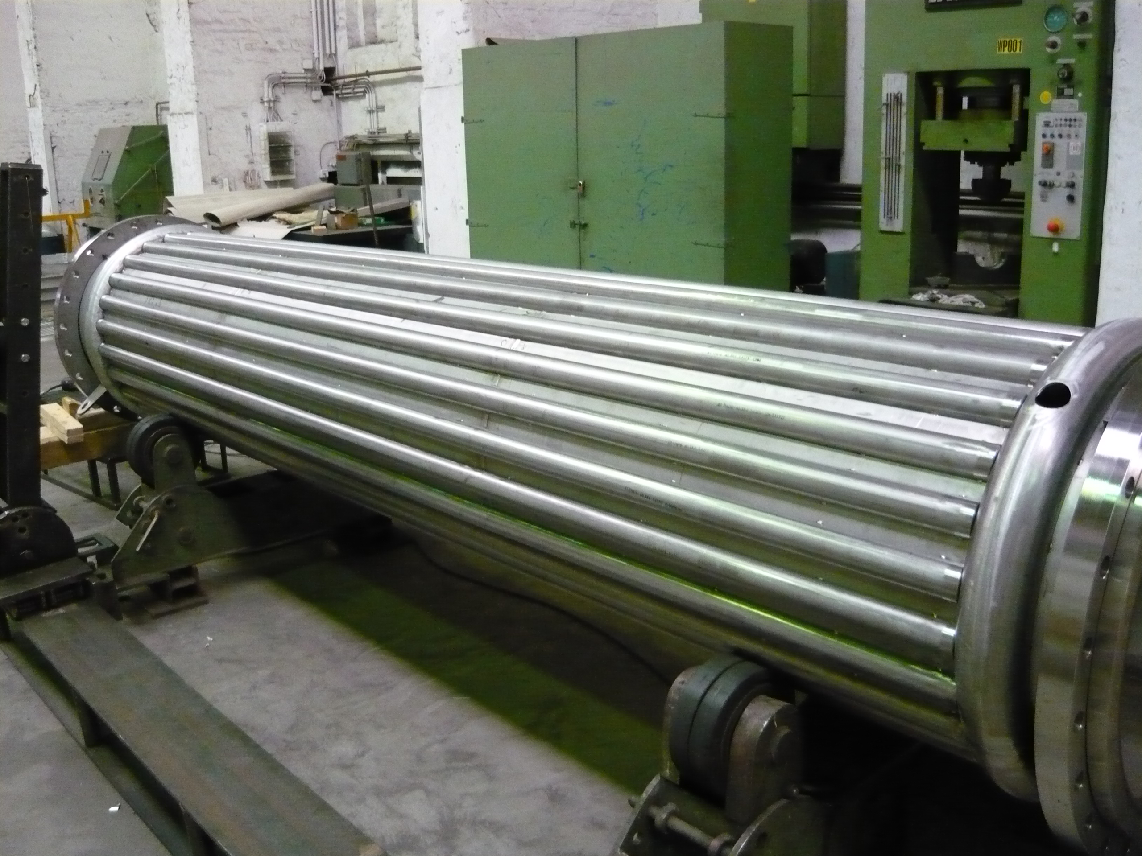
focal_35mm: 33
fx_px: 1089
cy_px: 428
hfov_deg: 55.4
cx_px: 571
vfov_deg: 42.9
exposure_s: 1/50
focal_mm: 5.5
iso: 800
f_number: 2.8
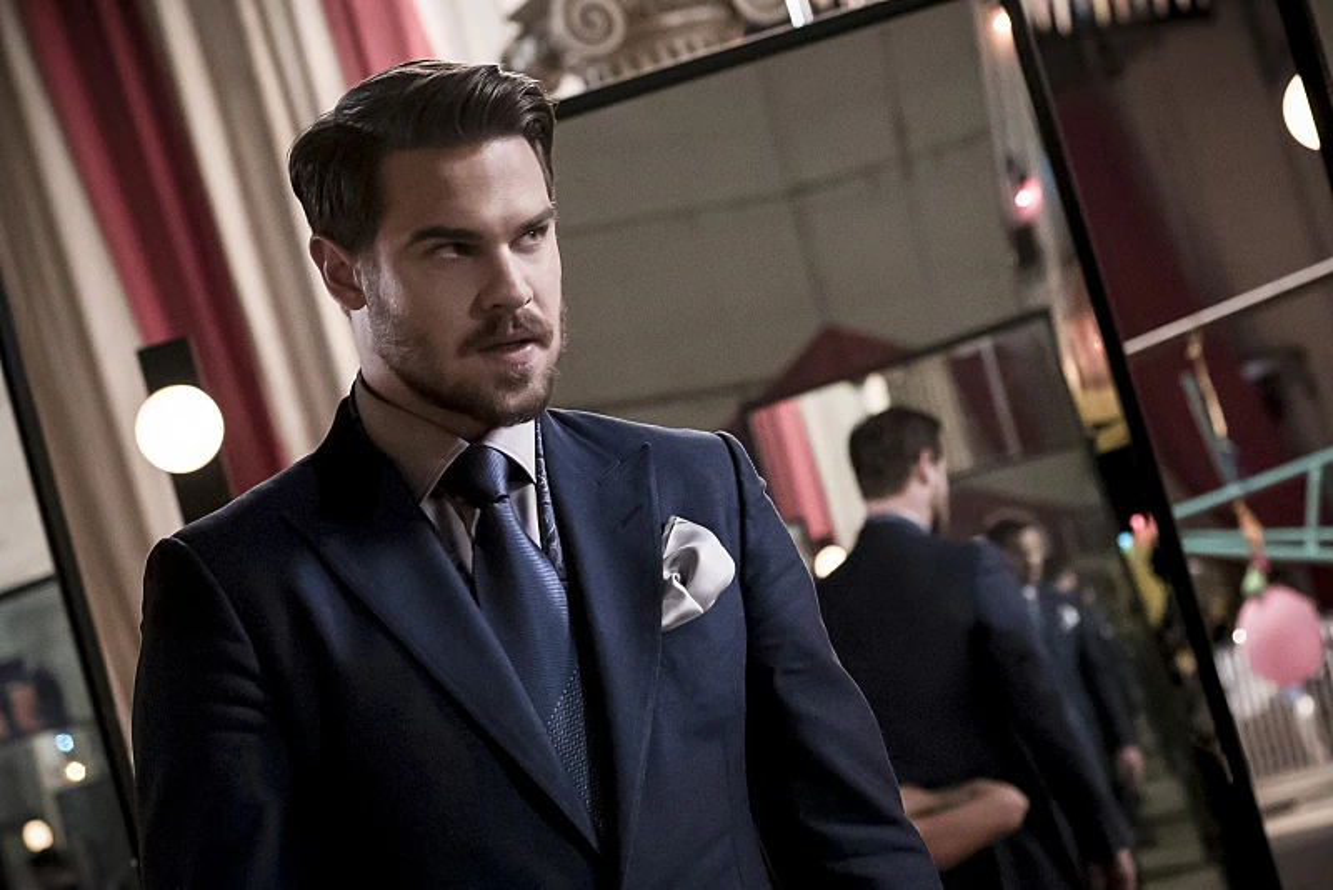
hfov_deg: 28.8
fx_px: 2593
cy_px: 445
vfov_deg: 19.5
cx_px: 666
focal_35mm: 70
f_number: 4.5
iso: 8000
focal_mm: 70
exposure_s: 1/250
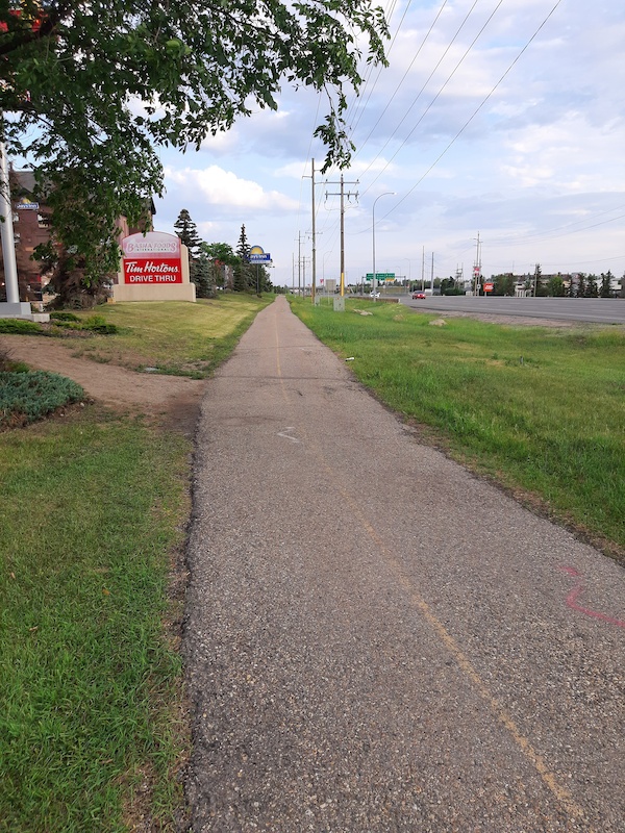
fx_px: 626
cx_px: 312
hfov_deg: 53.1
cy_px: 416
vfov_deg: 67.3
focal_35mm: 26
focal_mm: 3.92
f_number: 1.7
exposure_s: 1/206
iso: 40
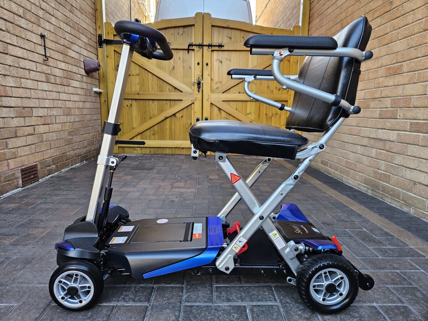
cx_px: 214
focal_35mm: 23
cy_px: 160
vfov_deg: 58.9
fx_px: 284
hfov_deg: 73.9
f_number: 1.8
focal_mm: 5.4
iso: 125
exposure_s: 1/100
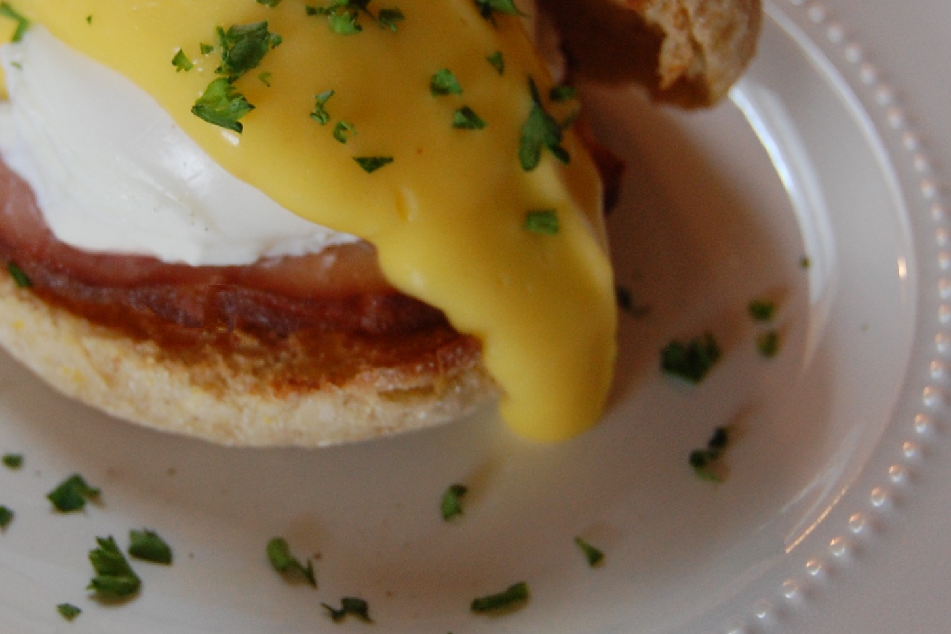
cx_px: 242
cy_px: 234
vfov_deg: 15.7
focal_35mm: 87
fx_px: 2298
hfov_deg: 23.2
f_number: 4.2
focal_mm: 28
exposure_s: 1/30
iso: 800
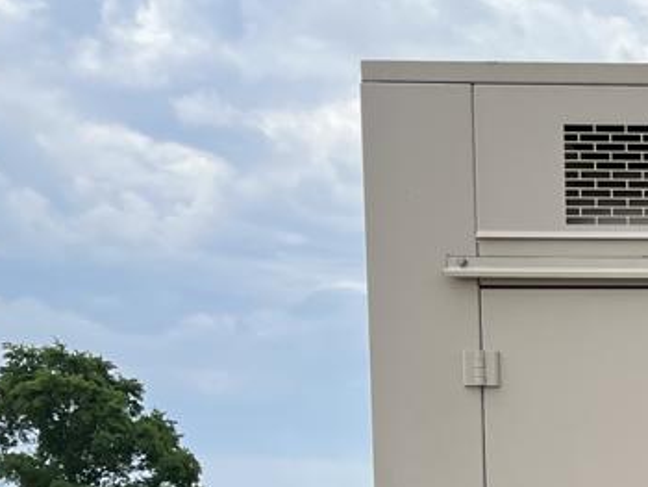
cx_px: 1161
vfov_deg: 14.6
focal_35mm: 95
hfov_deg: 17.0
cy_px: 706
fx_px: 1780
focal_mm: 5.1
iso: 50
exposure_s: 1/3049
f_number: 1.6
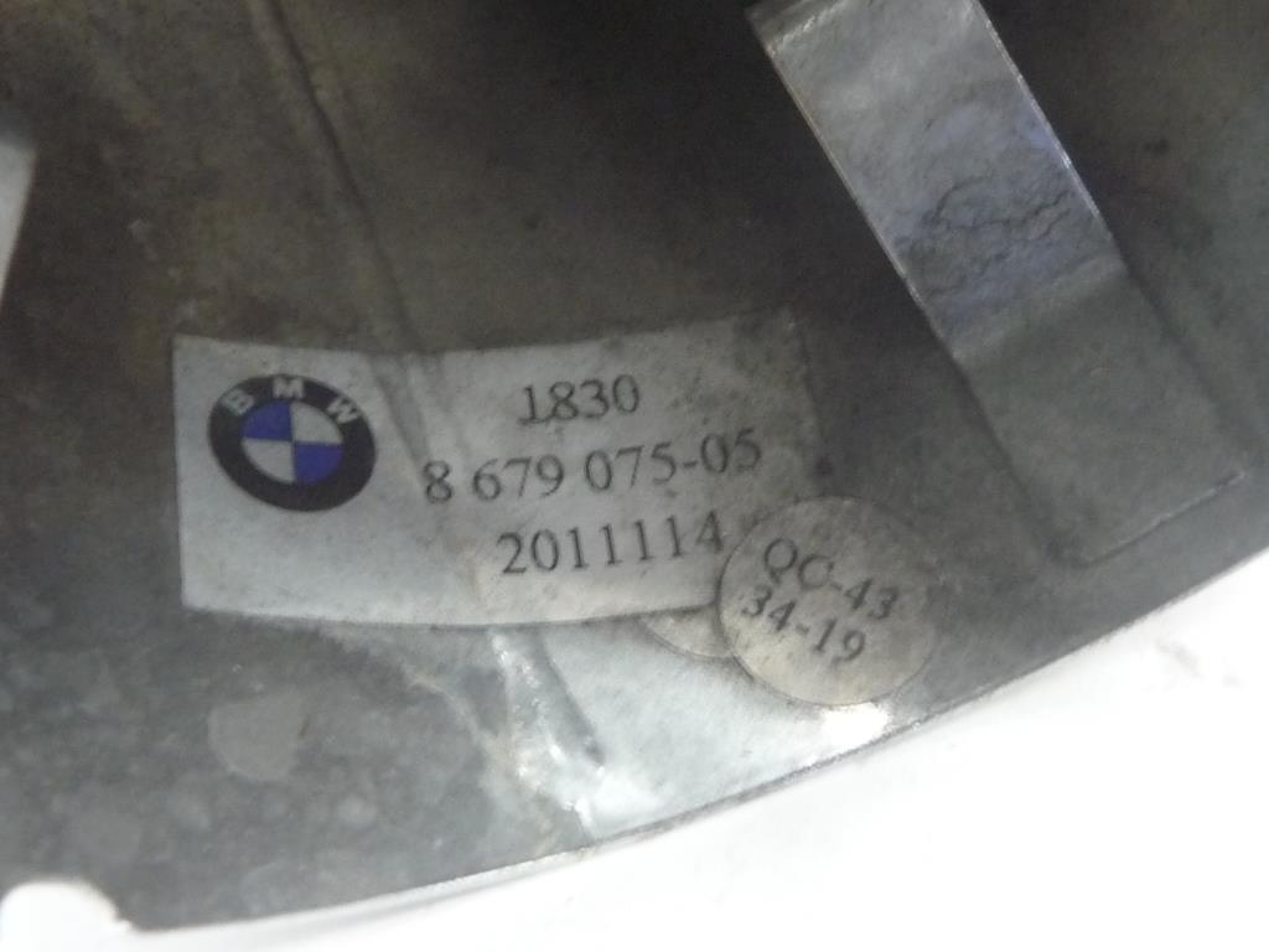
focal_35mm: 50
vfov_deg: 29.1
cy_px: 476
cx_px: 634
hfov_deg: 38.2
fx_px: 1833
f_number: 3.4
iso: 400
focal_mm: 5
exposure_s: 1/8
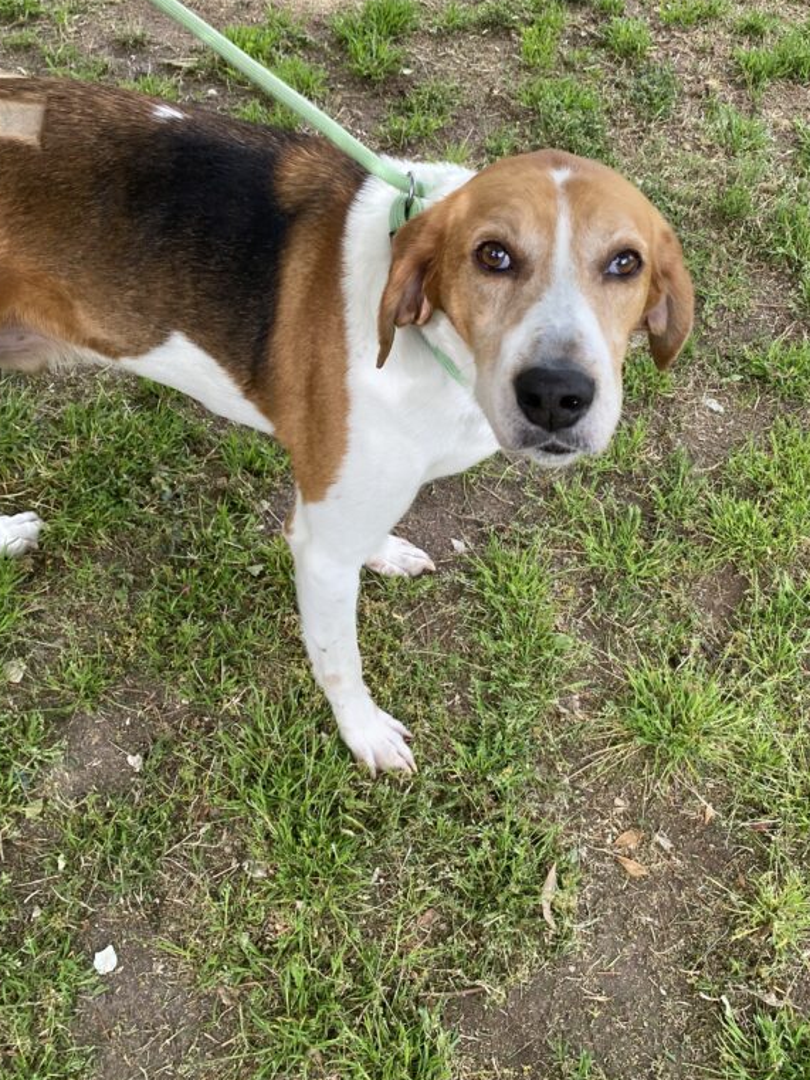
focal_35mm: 35
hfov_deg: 40.6
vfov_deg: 52.3
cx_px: 478
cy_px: 431
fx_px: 1092
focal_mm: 4.25
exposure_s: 1/299
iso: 32
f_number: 1.8
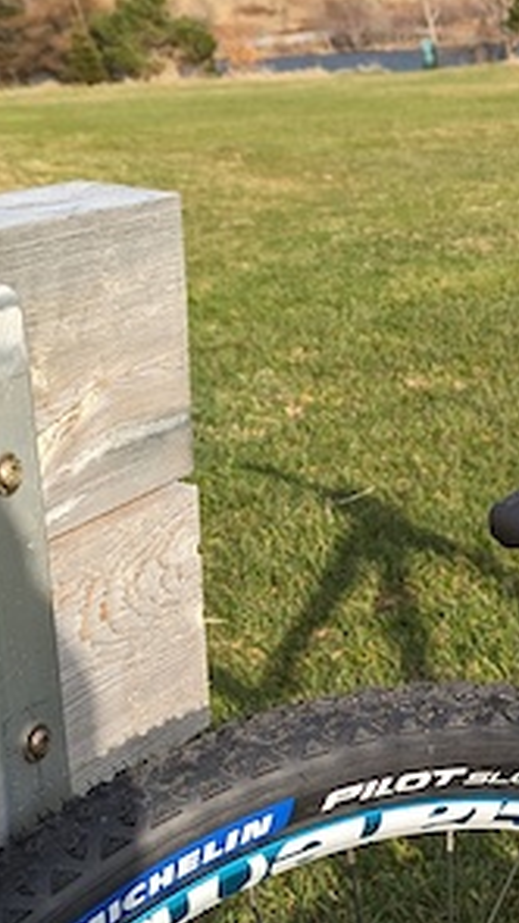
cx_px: 772
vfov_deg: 28.9
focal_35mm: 71
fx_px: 1737
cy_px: 779
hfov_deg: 15.7
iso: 42
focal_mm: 6.81
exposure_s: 1/1088
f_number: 1.85
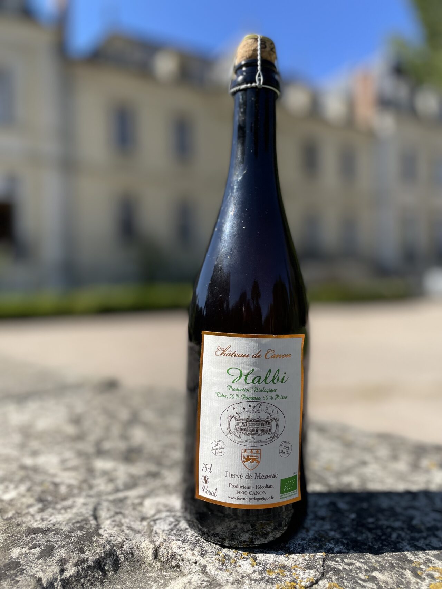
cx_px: 221
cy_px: 294
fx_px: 443
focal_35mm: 26
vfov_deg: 67.3
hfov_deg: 53.1
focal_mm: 4.2
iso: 32
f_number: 1.6
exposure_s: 1/3610
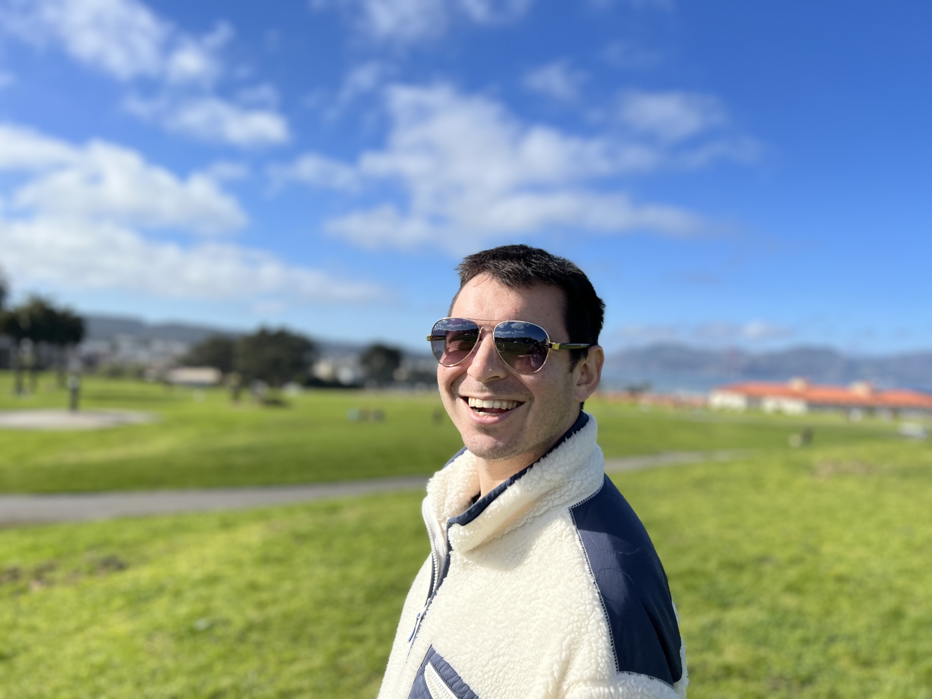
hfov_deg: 67.3
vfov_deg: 53.1
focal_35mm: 26
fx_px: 700
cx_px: 466
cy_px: 350
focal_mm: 5.7
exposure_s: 1/5587
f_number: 1.5
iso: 50
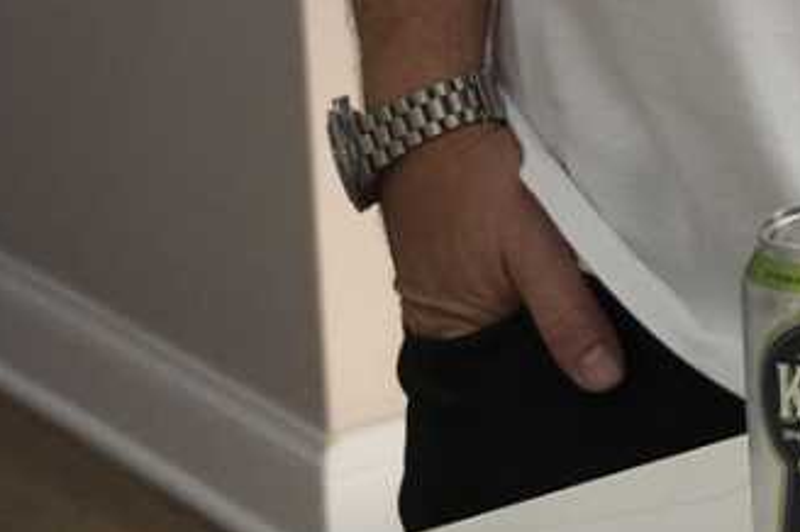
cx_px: 1456
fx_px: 4018
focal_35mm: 181
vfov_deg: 7.2
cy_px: -625
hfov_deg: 10.6
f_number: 4
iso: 2500
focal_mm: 29
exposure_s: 1/160
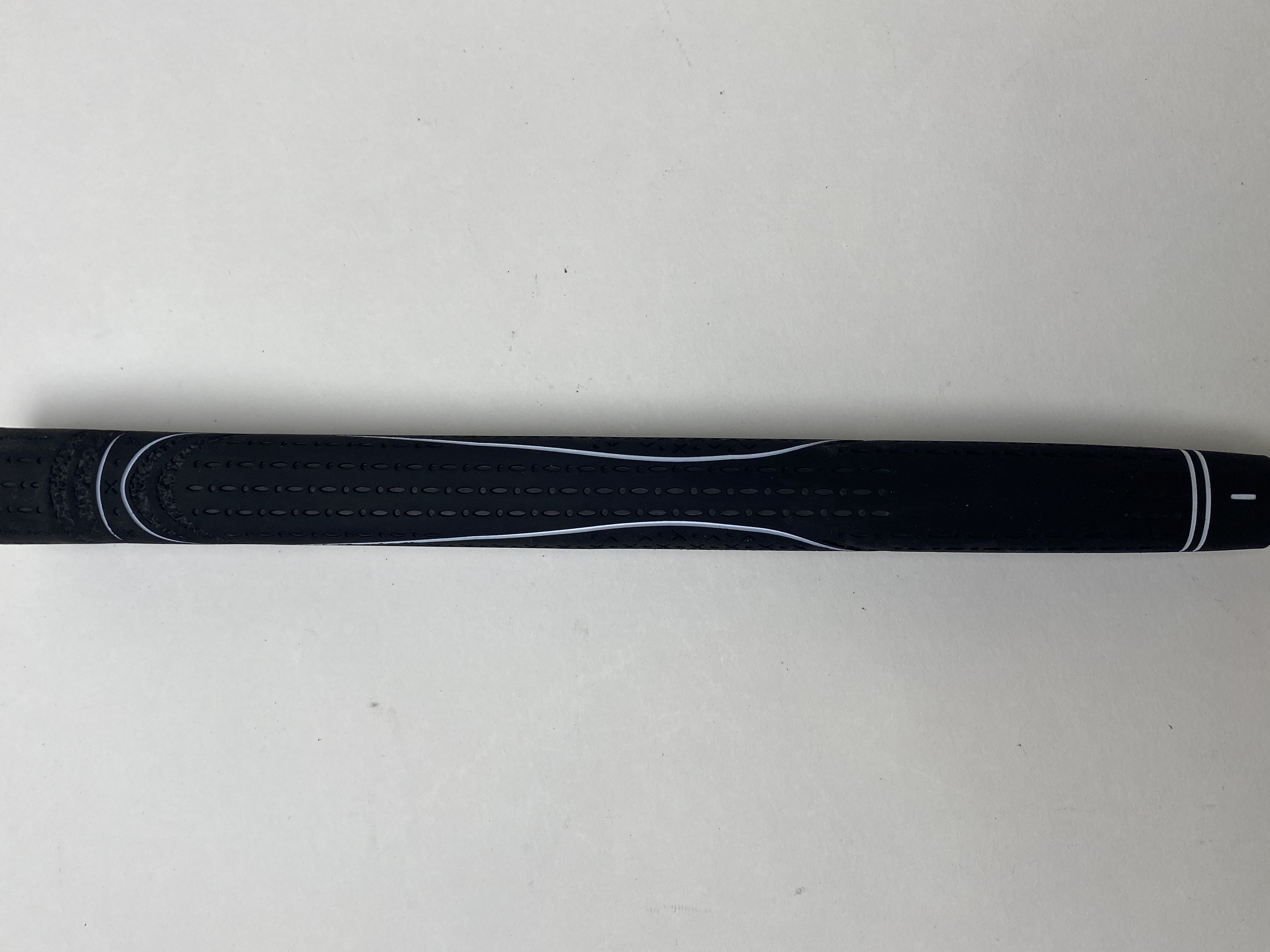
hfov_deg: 61.6
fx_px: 1064
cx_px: 604
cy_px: 487
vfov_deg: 48.2
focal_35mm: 29
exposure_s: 1/536
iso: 32
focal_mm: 4.25
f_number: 1.8
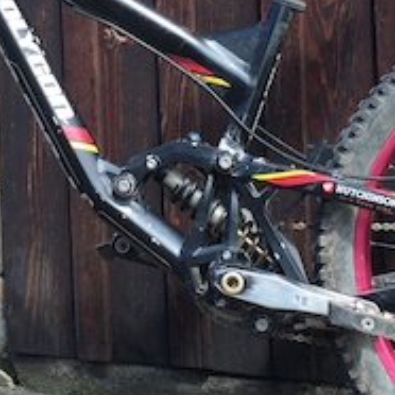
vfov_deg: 15.8
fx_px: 1420
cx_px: 113
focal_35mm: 110
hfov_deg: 15.8
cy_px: 98
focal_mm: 4.15
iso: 32
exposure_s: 1/439
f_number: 2.2
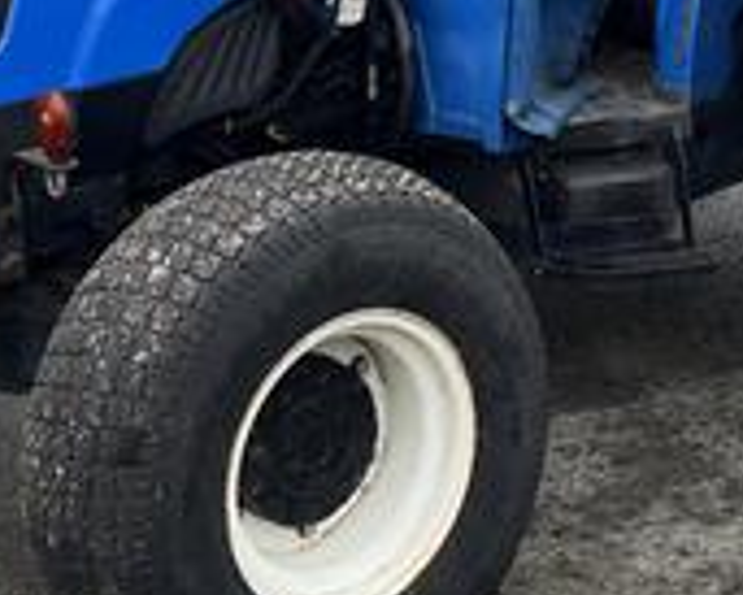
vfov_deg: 16.9
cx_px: 413
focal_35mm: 89
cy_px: 0
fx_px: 1958
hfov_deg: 21.5
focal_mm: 5.1
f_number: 1.6
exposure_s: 1/121
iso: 80
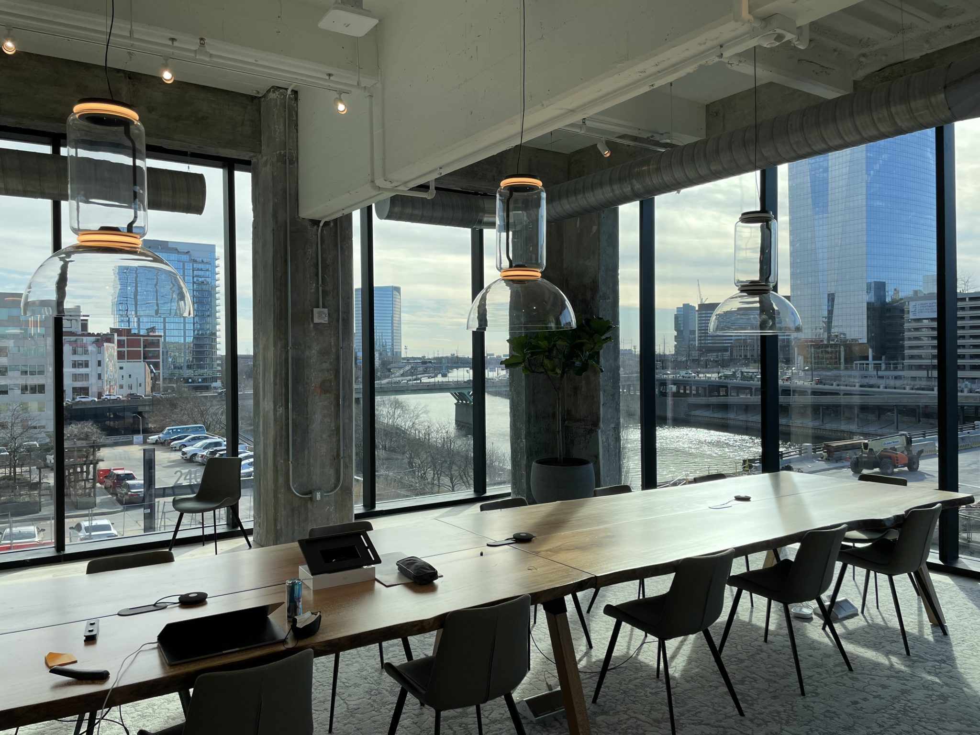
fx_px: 736
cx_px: 490
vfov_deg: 53.1
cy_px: 368
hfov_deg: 67.3
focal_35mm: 26
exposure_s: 1/1135
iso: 32
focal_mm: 4.2
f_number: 1.6
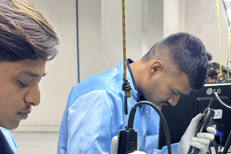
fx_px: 565
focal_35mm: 88
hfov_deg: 23.0
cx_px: 73
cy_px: 150
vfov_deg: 15.3
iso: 160
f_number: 1.78
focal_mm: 6.86
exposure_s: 1/50
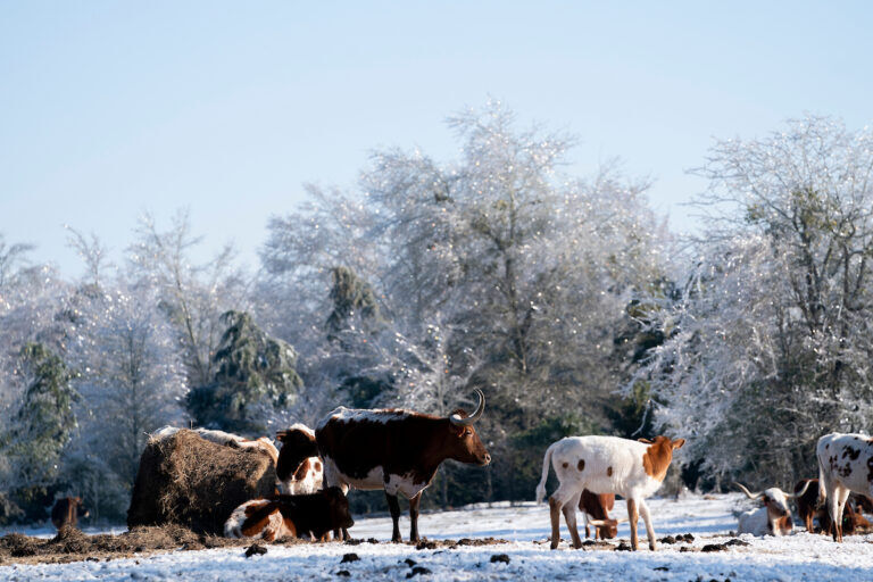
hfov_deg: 10.3
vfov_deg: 6.9
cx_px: 436
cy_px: 291
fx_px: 4850
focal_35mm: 200
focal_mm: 200
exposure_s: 1/2000
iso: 400
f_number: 4.5
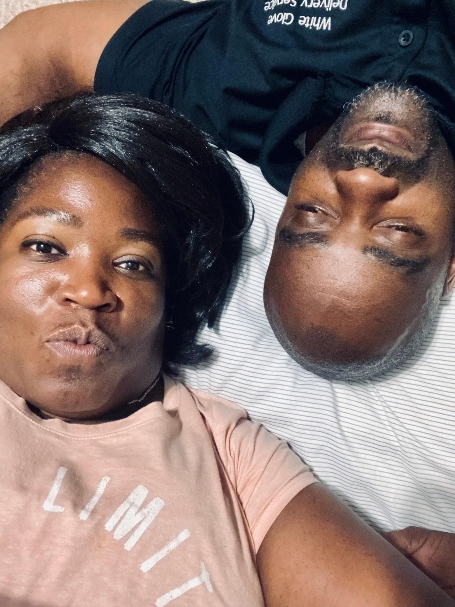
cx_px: 228
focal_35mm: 30
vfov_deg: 60.0
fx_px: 526
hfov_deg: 46.8
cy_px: 304
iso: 1600
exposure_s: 1/15
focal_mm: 2.71
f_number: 2.2
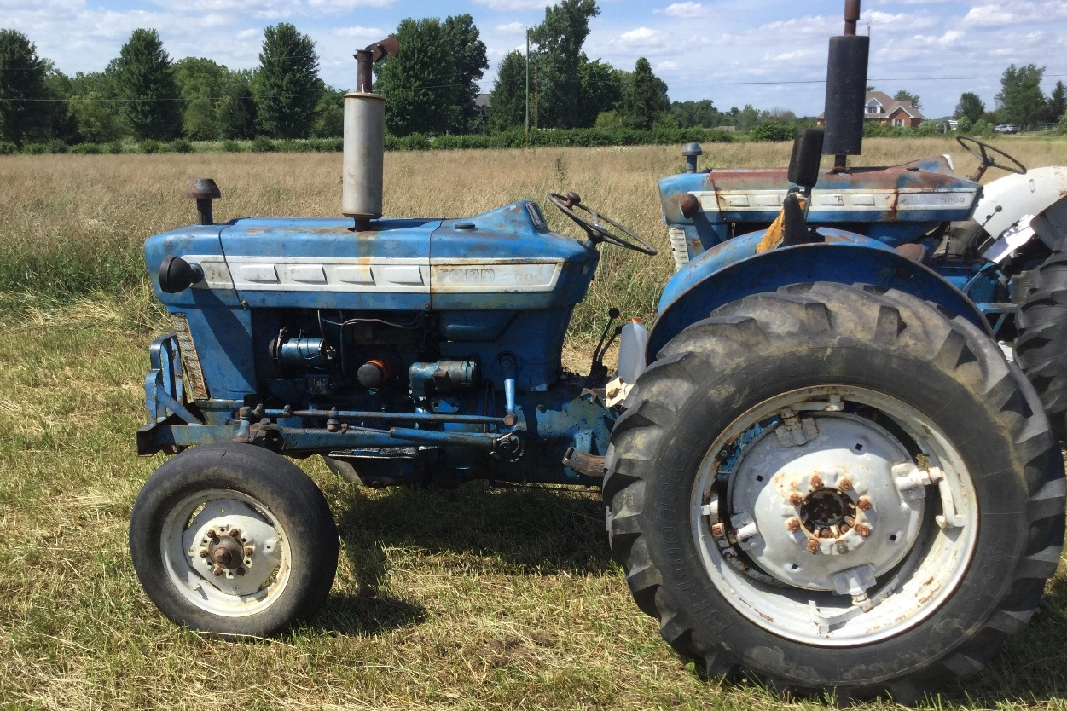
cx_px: 531
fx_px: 978
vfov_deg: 40.0
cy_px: 370
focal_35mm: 33
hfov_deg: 57.2
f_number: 2.4
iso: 25
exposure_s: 1/1274
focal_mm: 3.3
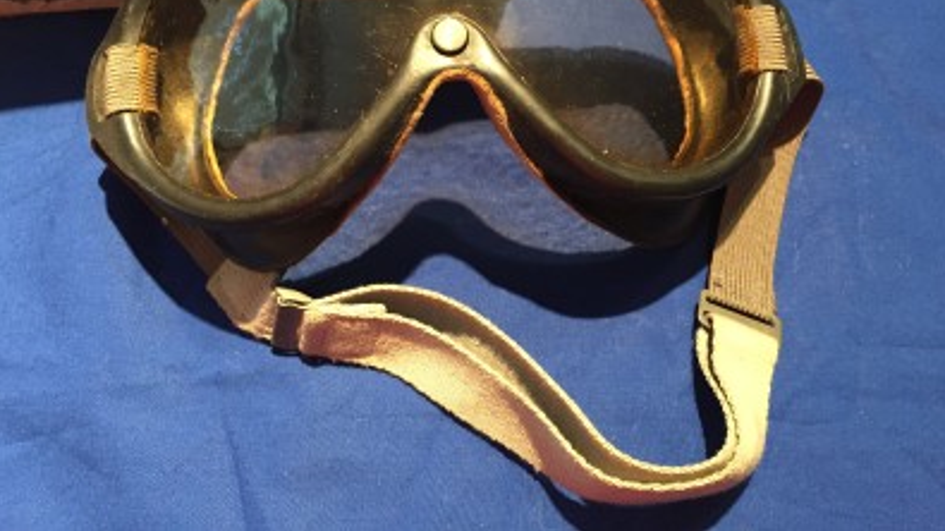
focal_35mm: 32
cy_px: 175
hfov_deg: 61.0
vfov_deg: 36.3
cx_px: 471
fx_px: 802
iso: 250
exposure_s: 1/15
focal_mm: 4.15
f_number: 2.2
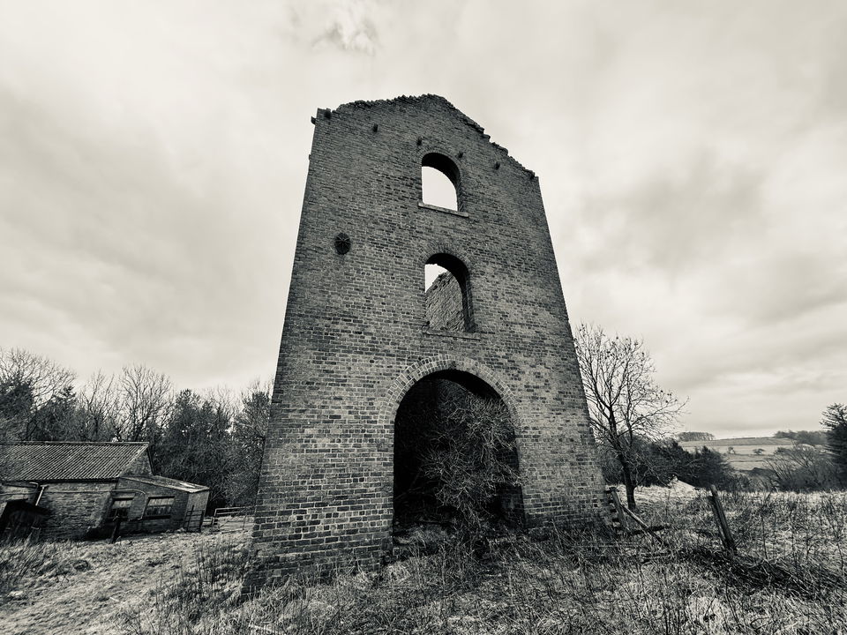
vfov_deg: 85.7
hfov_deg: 102.1
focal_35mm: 14
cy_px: 318
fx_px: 343
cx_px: 424
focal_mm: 2.22
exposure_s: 1/186
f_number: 2.2
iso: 40
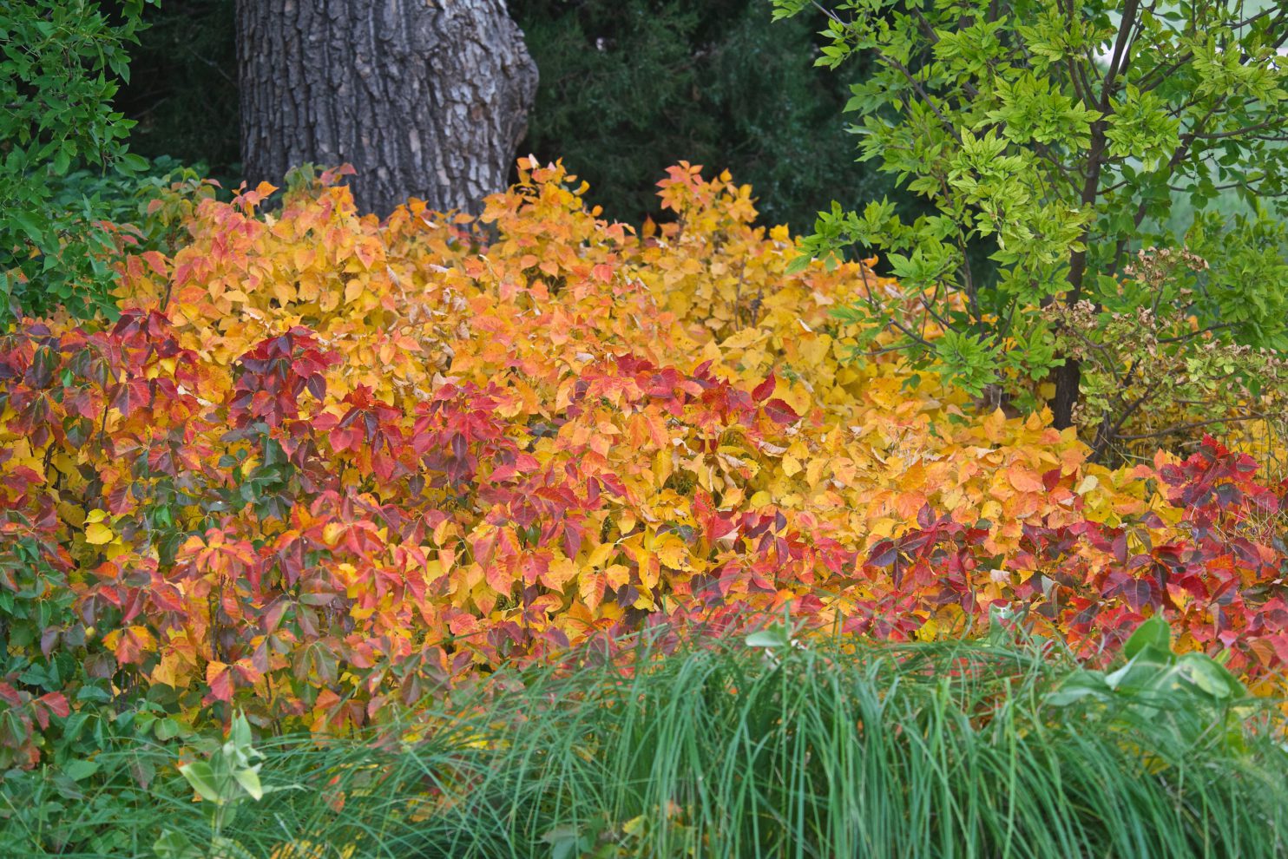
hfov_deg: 19.5
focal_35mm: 105
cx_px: 644
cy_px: 430
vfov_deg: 13.0
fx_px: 3757
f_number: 6.3
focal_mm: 105
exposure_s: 1/640
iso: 2000
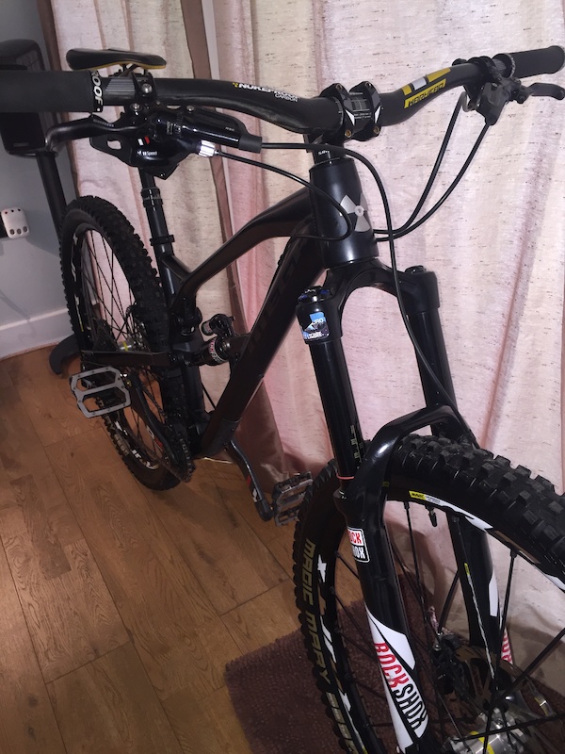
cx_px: 282
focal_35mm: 29
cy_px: 377
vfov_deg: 61.7
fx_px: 631
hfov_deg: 48.2
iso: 80
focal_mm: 4.15
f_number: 2.2
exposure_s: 1/33
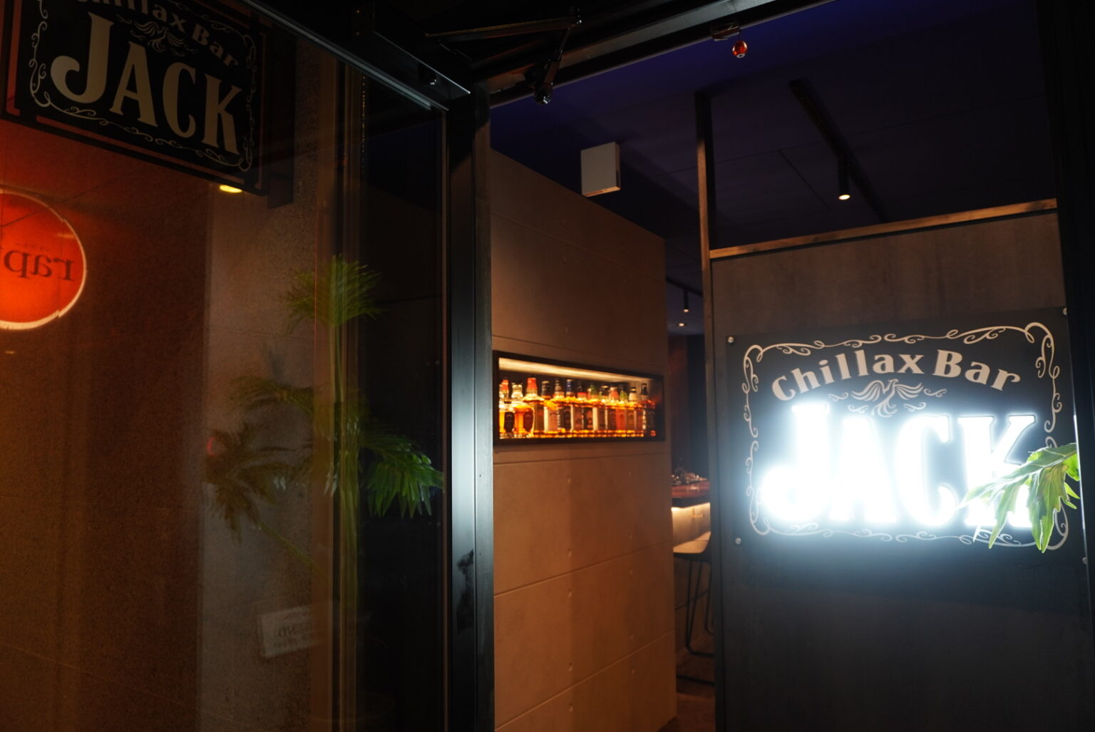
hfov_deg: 73.7
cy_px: 366
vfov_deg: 53.2
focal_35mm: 24
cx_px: 548
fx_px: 731
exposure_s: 1/30
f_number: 3.5
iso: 400
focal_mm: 16
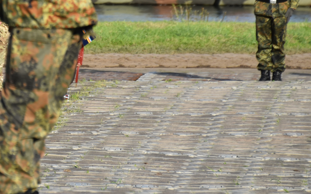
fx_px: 4833
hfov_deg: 3.7
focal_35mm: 570
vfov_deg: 2.3
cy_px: -30
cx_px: -18
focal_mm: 155
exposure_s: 1/800
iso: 200
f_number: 7.1
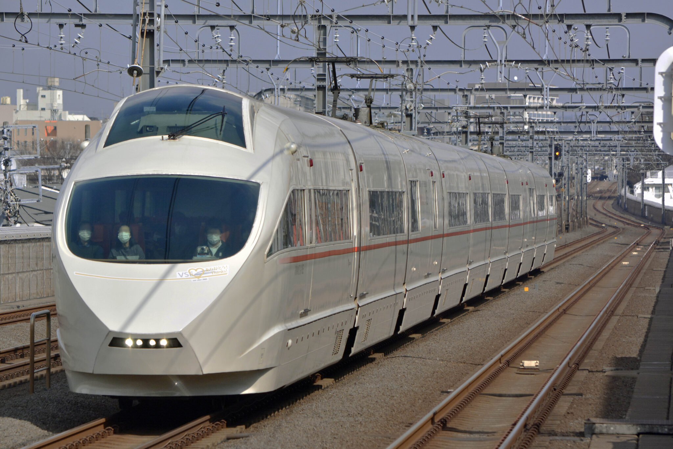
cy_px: 224
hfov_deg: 9.8
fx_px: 3925
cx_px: 336
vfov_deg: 6.5
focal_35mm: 210
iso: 640
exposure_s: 1/3200
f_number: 7.1
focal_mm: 140
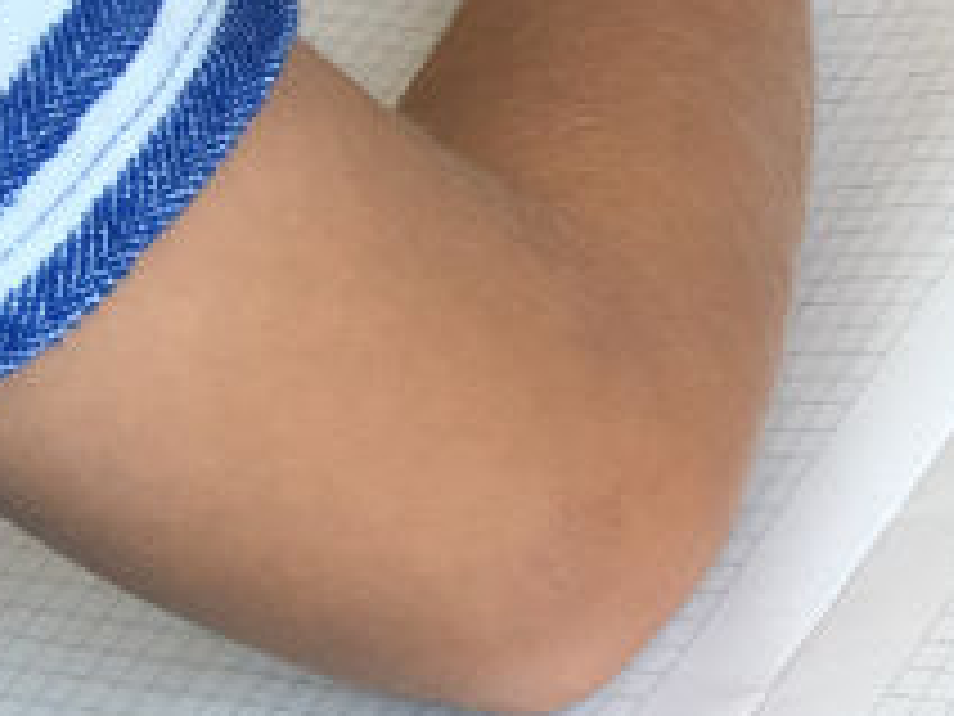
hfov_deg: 10.1
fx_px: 4520
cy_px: -72
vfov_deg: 9.0
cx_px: 2493
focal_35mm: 164
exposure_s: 1/100
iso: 25
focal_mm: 4.2
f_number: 2.2
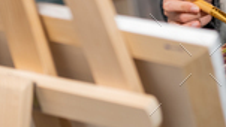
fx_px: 857
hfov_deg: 14.9
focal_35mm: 143
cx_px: 193
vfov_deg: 8.2
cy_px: -90
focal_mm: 35
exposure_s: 1/400
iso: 320
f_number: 1.6
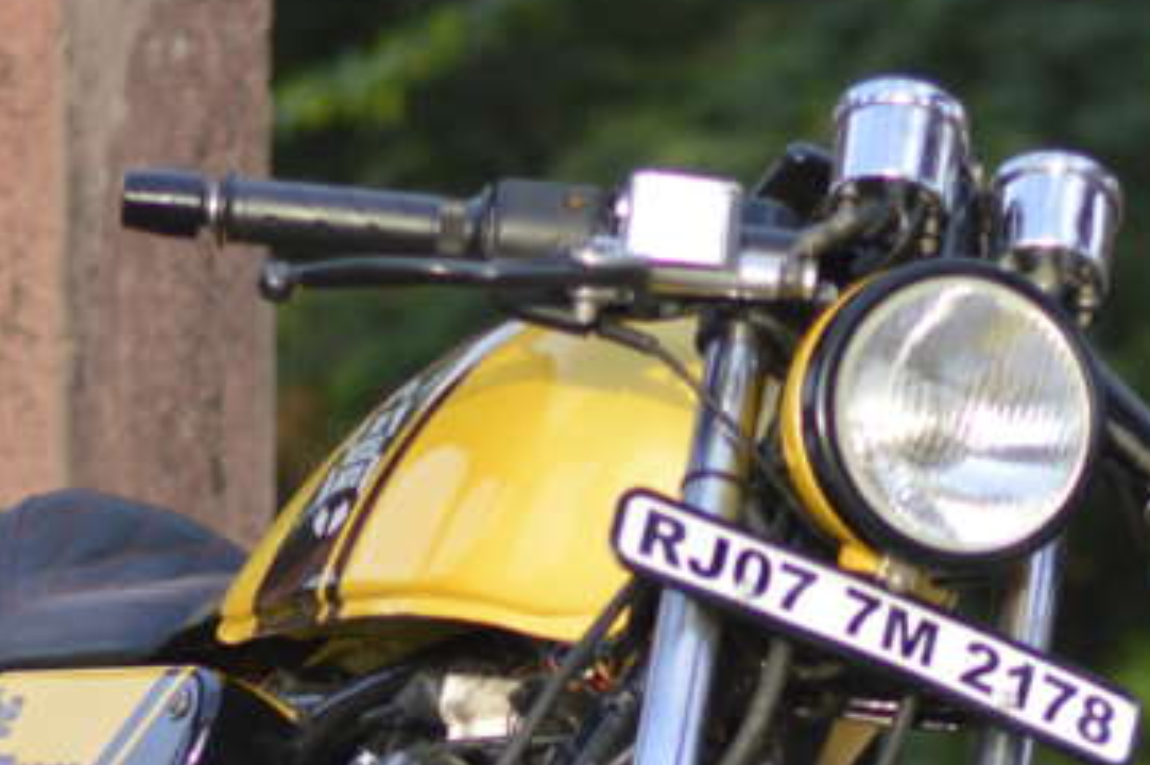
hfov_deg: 6.2
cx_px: 736
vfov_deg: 4.1
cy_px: 1214
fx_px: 10596
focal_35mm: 332
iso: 100
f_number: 2
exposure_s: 1/640
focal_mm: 50
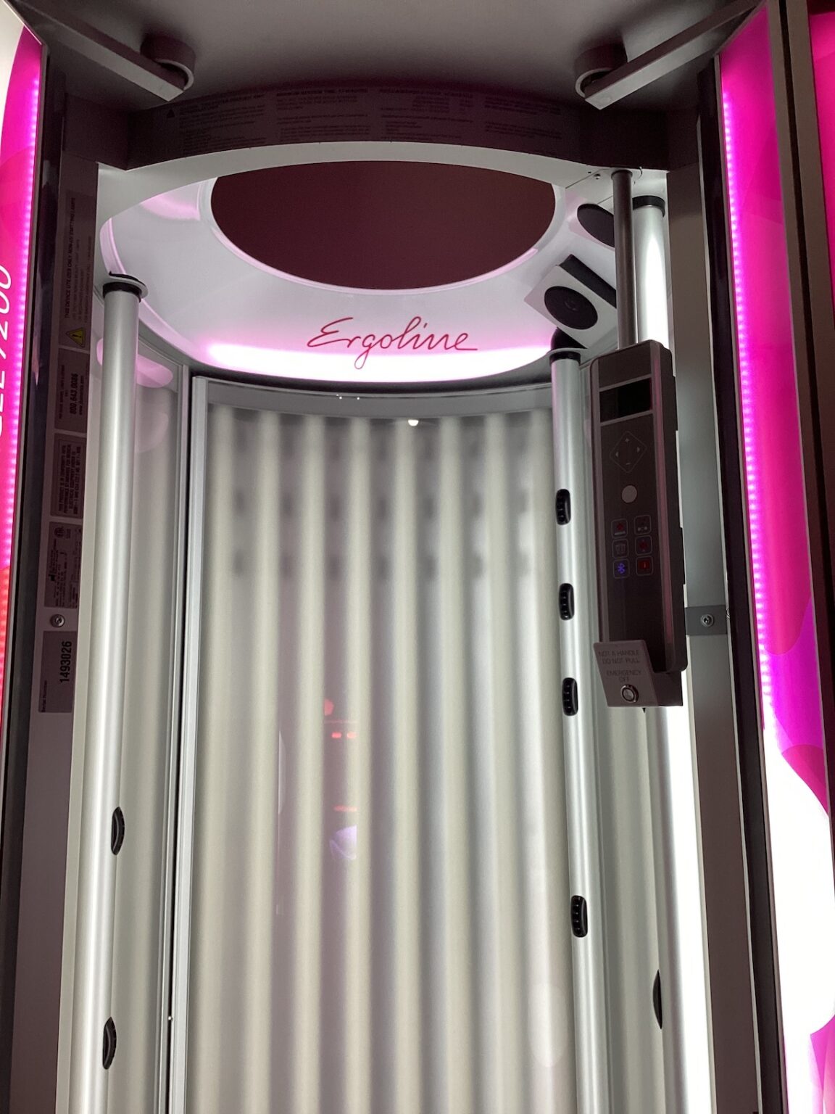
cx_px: 418
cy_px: 557
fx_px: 997
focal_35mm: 31
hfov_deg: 45.4
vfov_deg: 58.4
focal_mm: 3.3
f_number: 2.4
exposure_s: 1/120
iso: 80
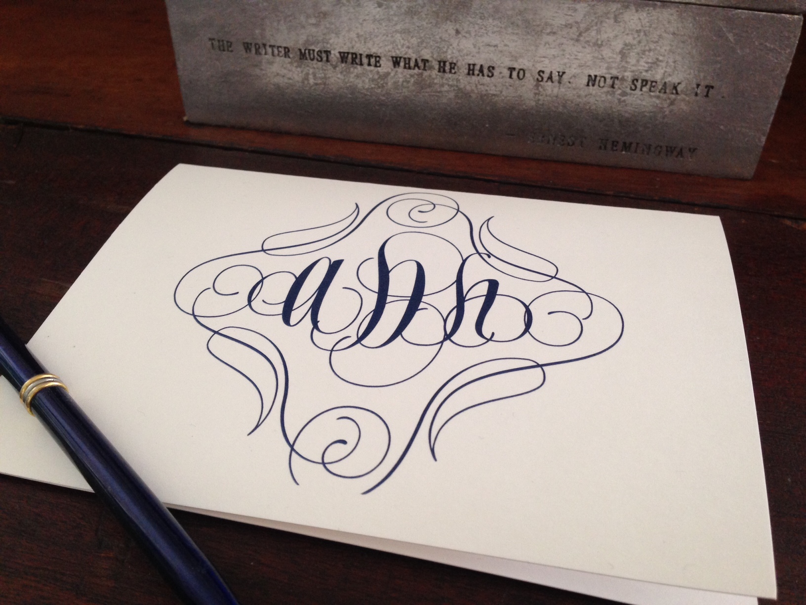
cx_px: 403
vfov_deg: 42.9
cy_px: 302
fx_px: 768
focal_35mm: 33
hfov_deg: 55.4
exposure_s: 1/20
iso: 160
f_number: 2.4
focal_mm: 4.12
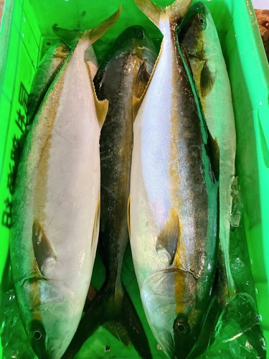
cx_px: 134
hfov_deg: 49.7
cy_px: 180
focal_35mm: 28
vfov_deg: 63.4
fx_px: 290
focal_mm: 3.99
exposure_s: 1/50
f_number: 1.8
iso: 320
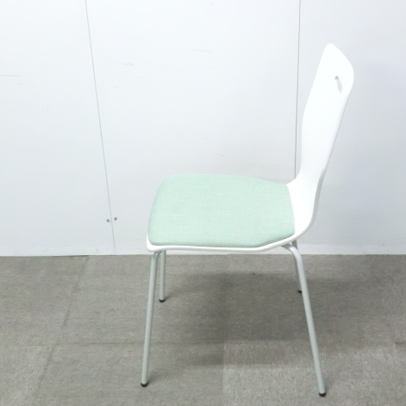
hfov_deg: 31.6
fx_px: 717
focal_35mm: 54
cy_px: 203
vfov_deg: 31.6
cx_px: 235
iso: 800
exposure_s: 1/30
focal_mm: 8.2
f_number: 4.3
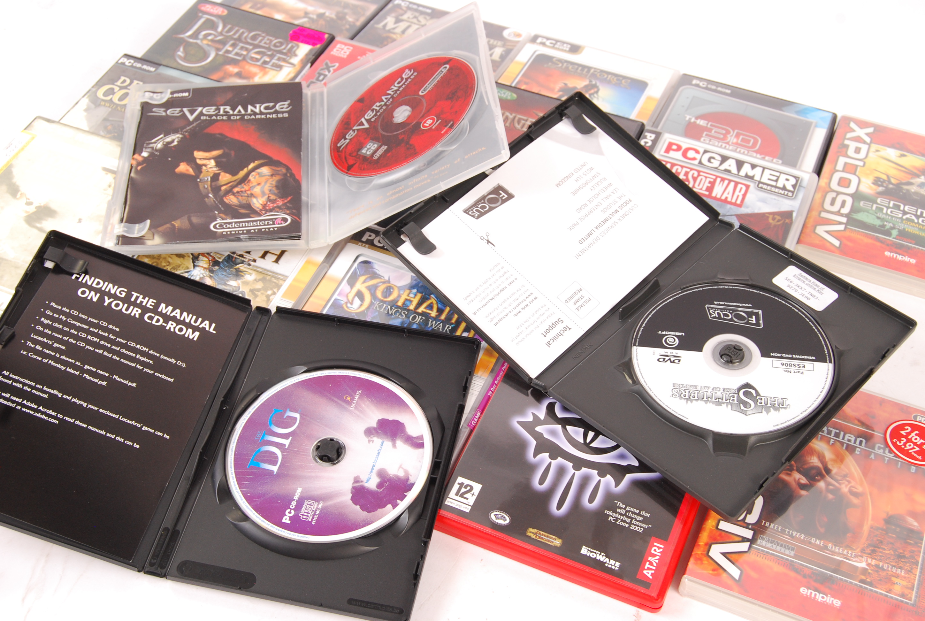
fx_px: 1197
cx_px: 462
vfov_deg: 29.1
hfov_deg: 42.2
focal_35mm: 46
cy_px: 310
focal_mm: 31
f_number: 9
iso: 400
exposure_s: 1/100
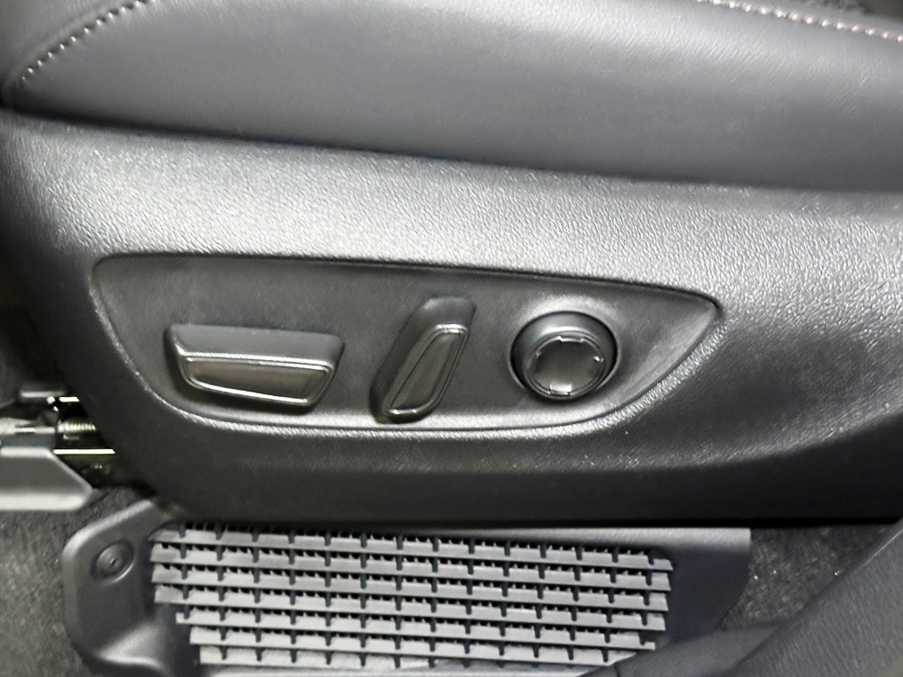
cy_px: 338
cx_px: 445
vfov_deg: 29.7
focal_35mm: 49
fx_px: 1278
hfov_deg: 38.9
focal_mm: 6.86
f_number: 1.78
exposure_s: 1/24
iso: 640
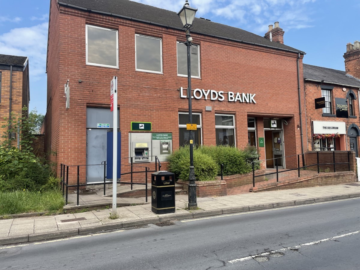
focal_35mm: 26
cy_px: 135
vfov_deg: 53.1
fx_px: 270
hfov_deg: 67.3
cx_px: 180
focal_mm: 4.2
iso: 32
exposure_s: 1/1208
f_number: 1.6
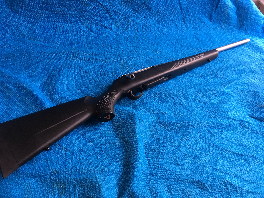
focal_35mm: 29
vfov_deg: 48.2
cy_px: 99
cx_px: 132
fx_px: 221
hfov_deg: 61.7
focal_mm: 4.15
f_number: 2.2
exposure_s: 1/33
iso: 25
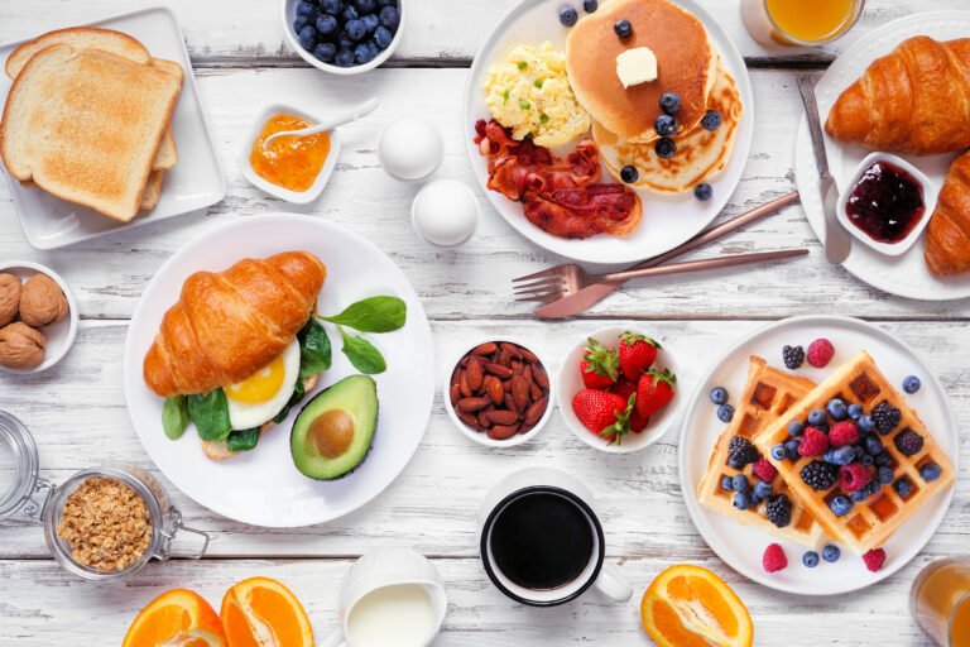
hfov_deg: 46.4
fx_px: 1132
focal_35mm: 42
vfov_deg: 31.9
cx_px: 485
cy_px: 324
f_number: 14
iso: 100
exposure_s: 1.6
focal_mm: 28
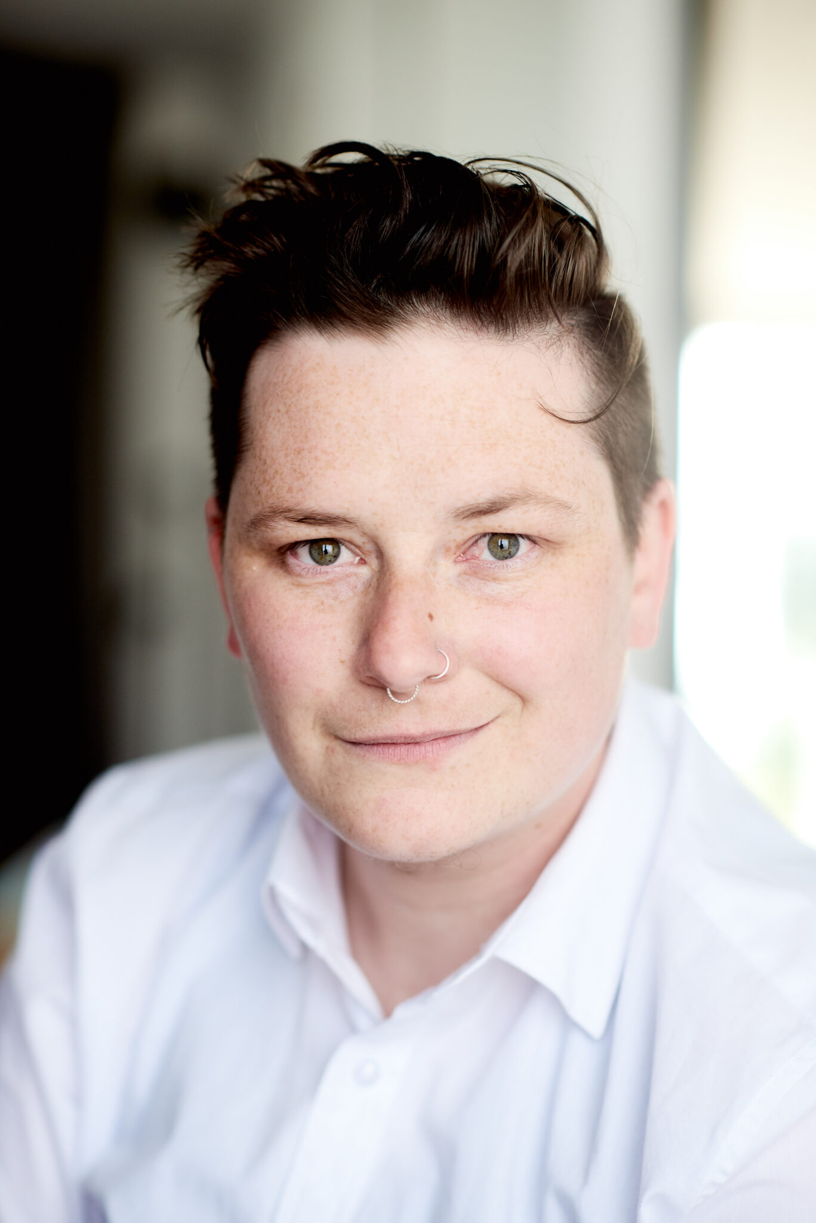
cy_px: 612
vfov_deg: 23.9
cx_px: 408
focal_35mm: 85
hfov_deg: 16.1
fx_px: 2887
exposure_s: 1/400
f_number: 2.5
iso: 400
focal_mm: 85
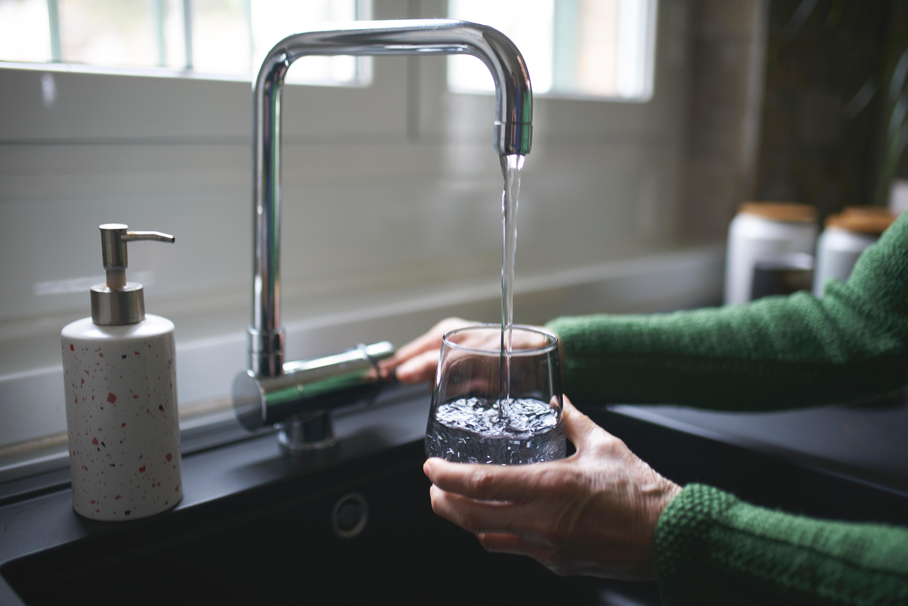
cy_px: 303
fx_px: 883
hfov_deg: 54.4
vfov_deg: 37.9
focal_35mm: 35
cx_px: 454
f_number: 1.6
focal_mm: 35
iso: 160
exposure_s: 1/60
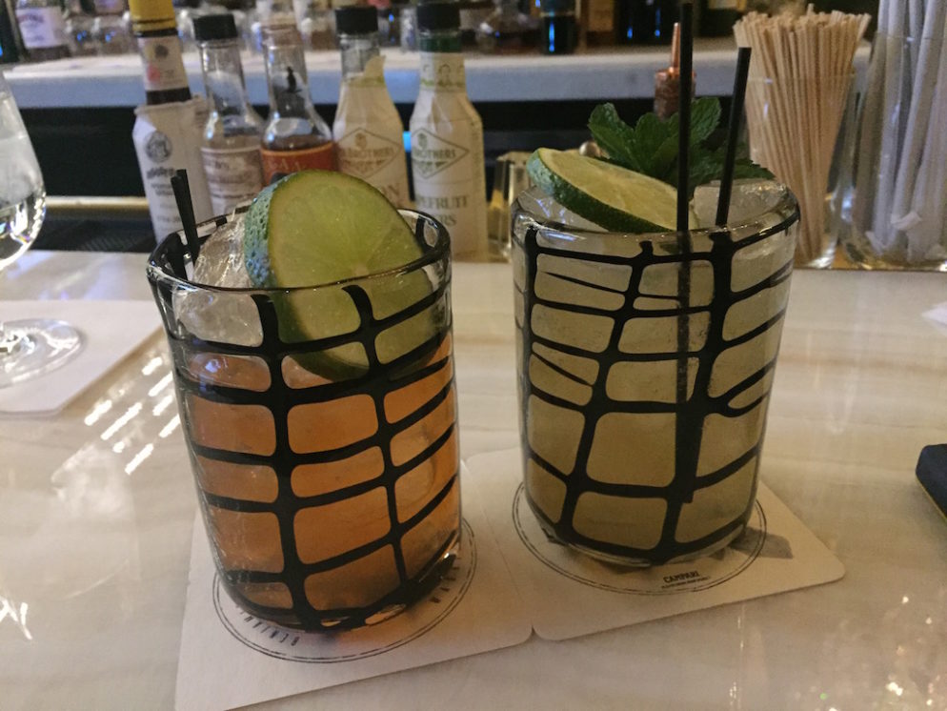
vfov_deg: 48.2
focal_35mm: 29
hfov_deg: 61.6
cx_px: 474
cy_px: 356
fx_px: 794
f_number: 2.2
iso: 400
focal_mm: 4.15
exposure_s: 1/15
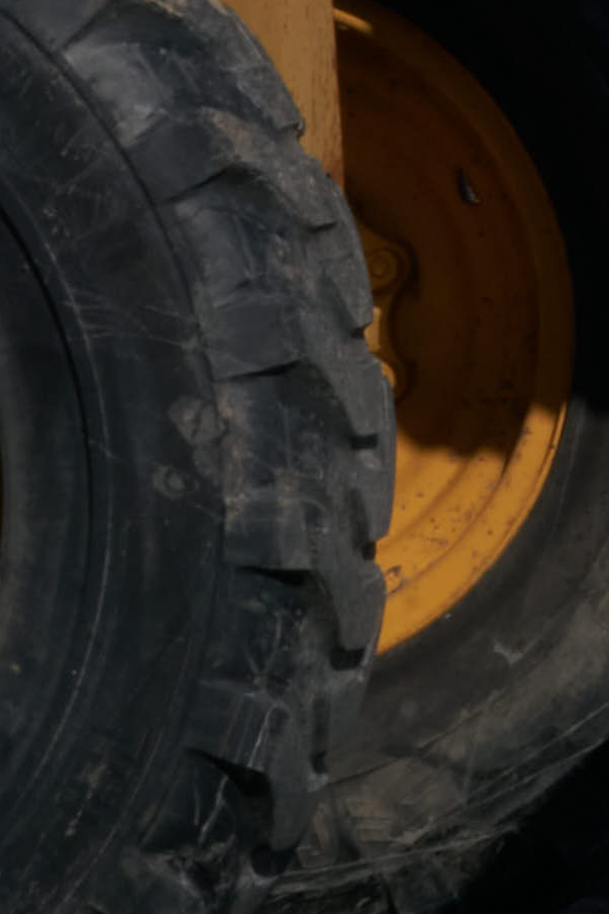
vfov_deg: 2.6
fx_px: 20367
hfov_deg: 1.7
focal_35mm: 803
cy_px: -940
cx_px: 1787
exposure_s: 1/60
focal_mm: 121
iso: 200
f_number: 32
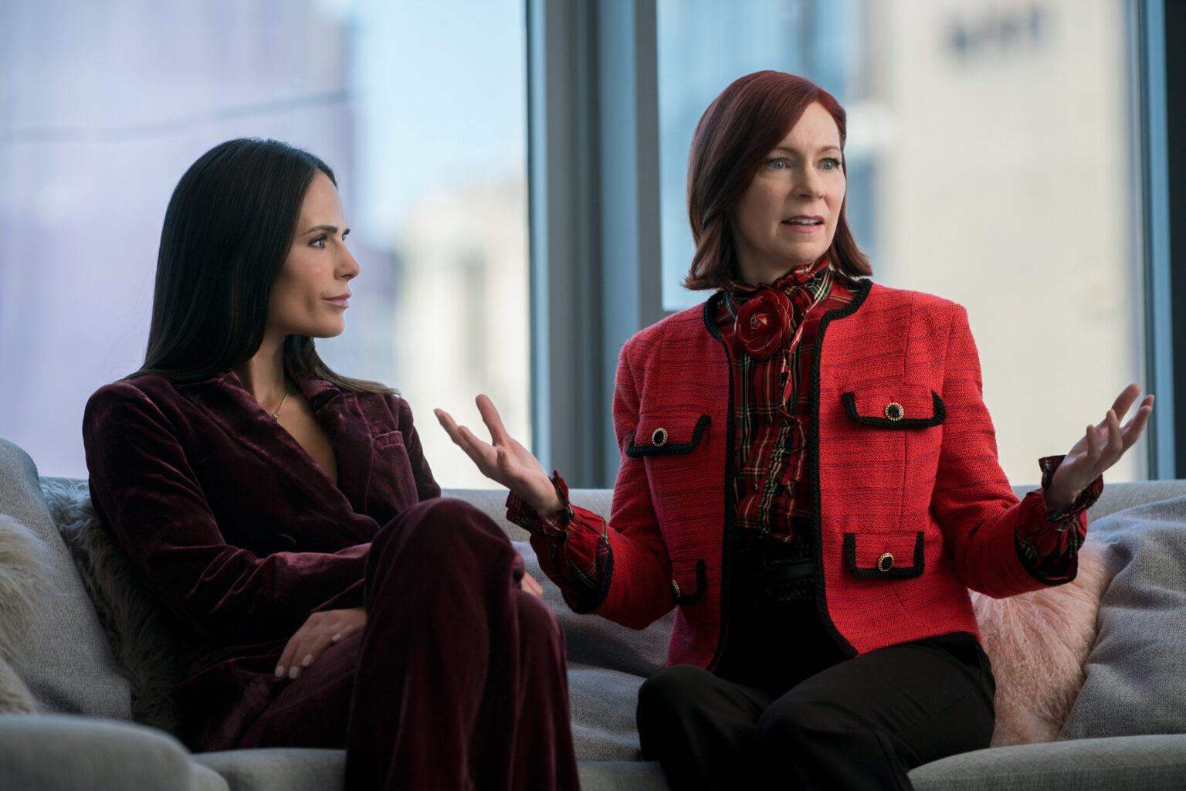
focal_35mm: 176
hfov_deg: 11.7
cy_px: 396
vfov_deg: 7.8
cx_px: 593
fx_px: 5798
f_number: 3.2
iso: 160
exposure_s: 1/320
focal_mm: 176
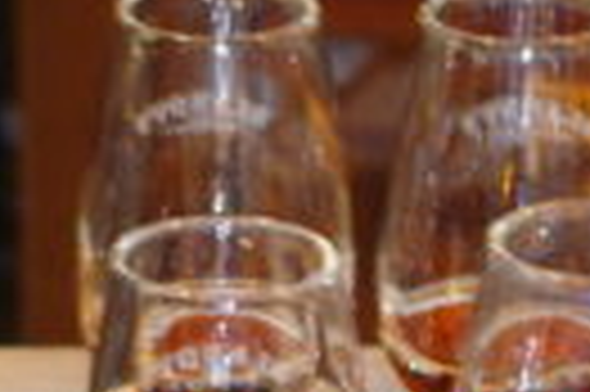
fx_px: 5483
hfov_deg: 6.1
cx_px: -23
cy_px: 381
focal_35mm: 335
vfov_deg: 4.1
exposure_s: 1/3.33
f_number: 4.5
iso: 400
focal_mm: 37.5
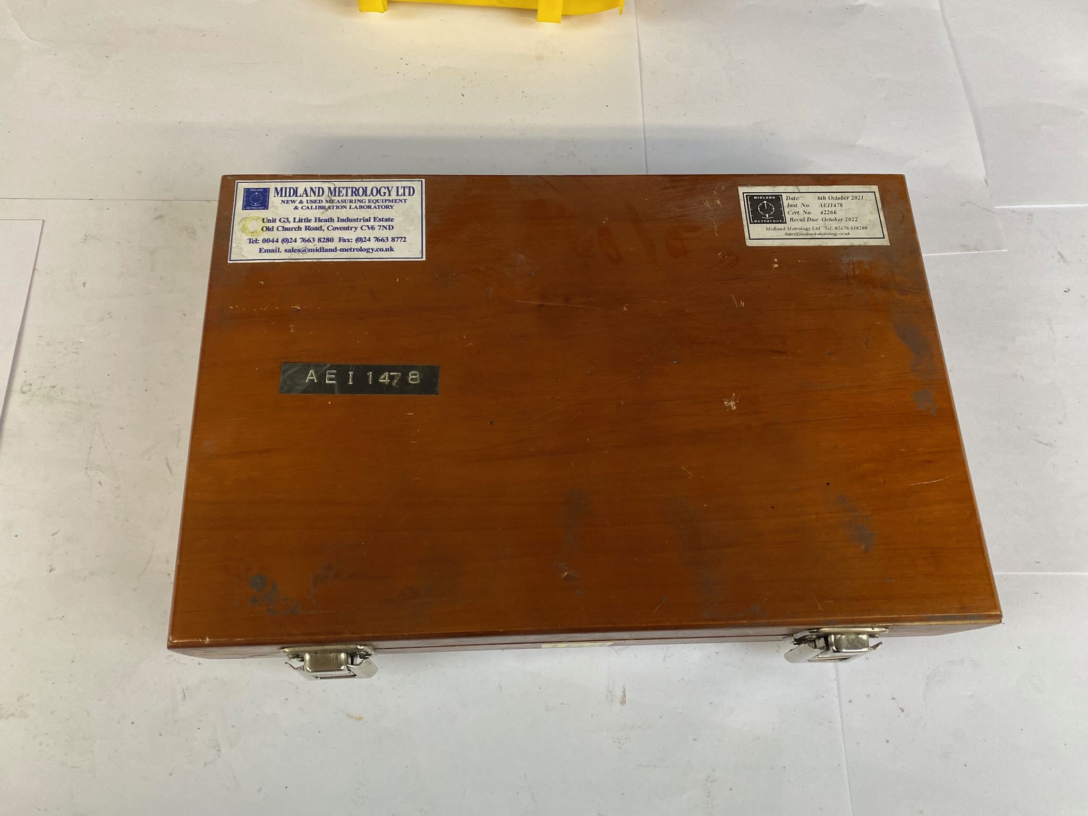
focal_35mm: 26
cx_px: 544
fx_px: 817
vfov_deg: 53.1
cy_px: 408
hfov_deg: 67.3
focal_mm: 4.25
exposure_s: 1/100
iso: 125
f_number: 1.8
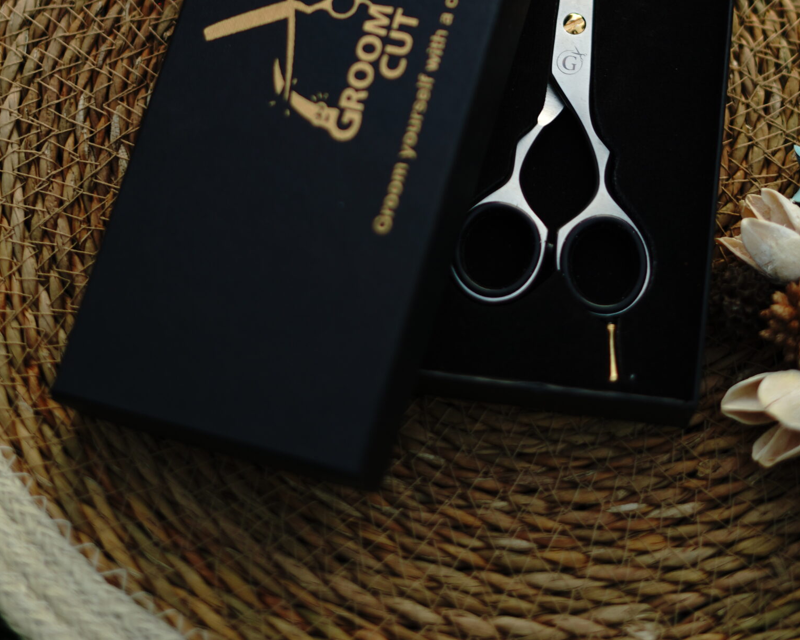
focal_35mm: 79
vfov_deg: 18.9
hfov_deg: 24.1
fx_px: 1871
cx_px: 447
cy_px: -7
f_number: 1.8
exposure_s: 1/125
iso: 200
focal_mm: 50
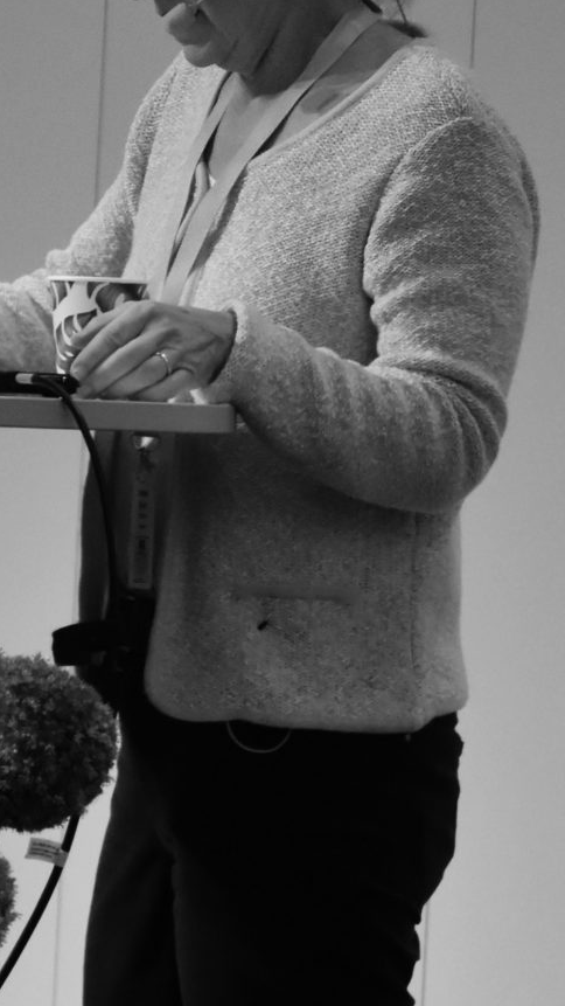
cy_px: 660
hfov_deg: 4.5
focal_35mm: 271
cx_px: -26
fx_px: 7221
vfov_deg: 8.0
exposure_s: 1/60
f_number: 5
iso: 3200
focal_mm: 58
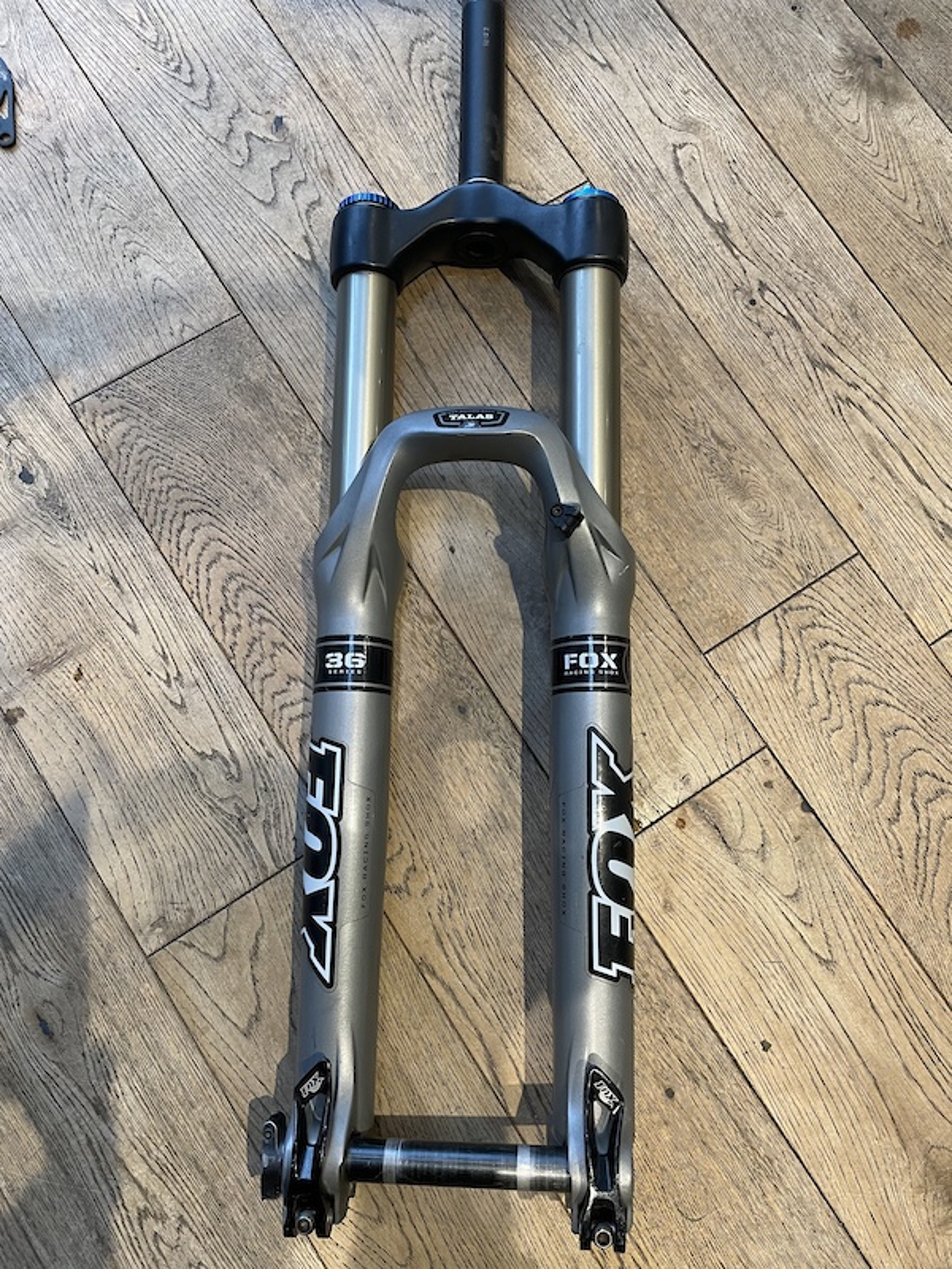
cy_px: 634
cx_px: 476
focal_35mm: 26
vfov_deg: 67.3
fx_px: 953
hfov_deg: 53.1
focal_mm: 4.2
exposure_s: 1/80
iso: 125
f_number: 1.6
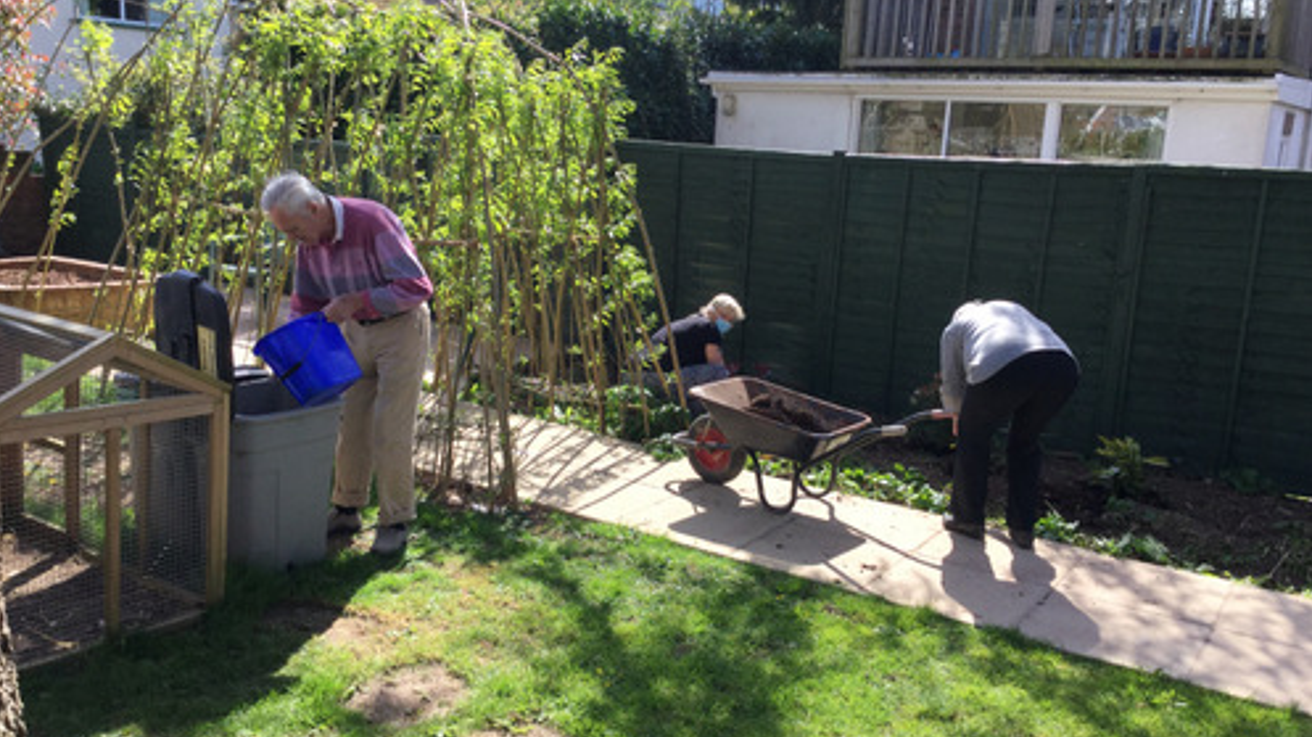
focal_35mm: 34
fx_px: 1182
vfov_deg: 34.6
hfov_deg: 58.0
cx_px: 655
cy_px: 379
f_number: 2.4
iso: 25
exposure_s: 1/411
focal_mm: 3.3
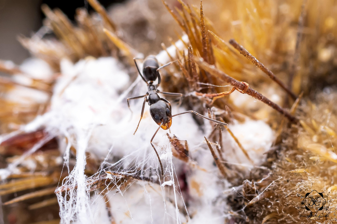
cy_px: 112
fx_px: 468
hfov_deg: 39.6
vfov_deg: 27.0
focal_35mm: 50
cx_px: 168
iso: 200
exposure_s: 1/200
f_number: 14
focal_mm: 50
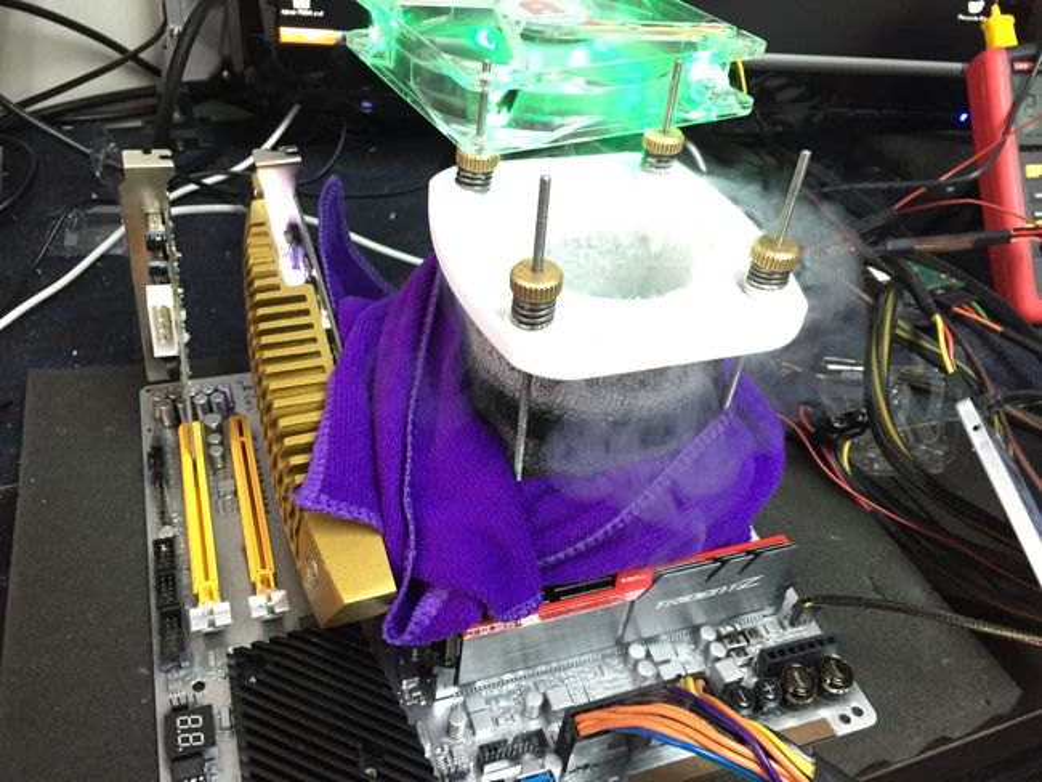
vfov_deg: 48.3
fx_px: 873
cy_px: 391
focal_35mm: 29
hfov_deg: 61.6
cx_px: 521
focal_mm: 4.15
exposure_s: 1/20
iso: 160
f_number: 2.2
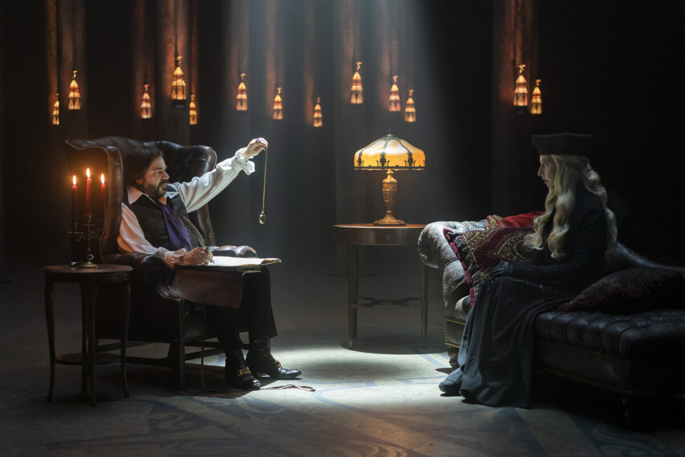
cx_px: 342
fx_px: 1046
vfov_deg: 24.6
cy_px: 228
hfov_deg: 36.2
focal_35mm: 55
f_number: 2.8
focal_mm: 55
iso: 2000
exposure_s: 1/100
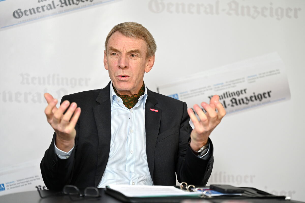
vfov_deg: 11.4
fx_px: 1017
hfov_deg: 17.1
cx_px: 152
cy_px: 102
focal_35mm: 120
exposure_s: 1/200
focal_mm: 120
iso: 800
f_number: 2.8
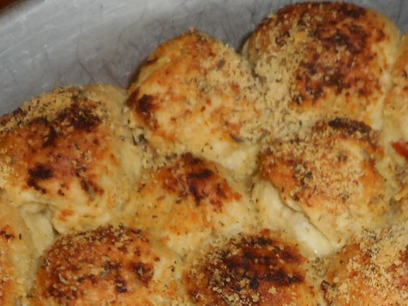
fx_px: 1014
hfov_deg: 22.3
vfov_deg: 16.0
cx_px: 359
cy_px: 432
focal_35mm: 86
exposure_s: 1/25
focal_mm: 4.5
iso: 80
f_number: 3.7
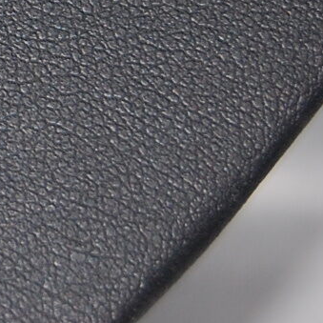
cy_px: -91
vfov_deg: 5.6
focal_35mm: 311
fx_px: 3282
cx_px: -365
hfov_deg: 5.5
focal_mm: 55
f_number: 5.6
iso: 400
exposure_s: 1/60
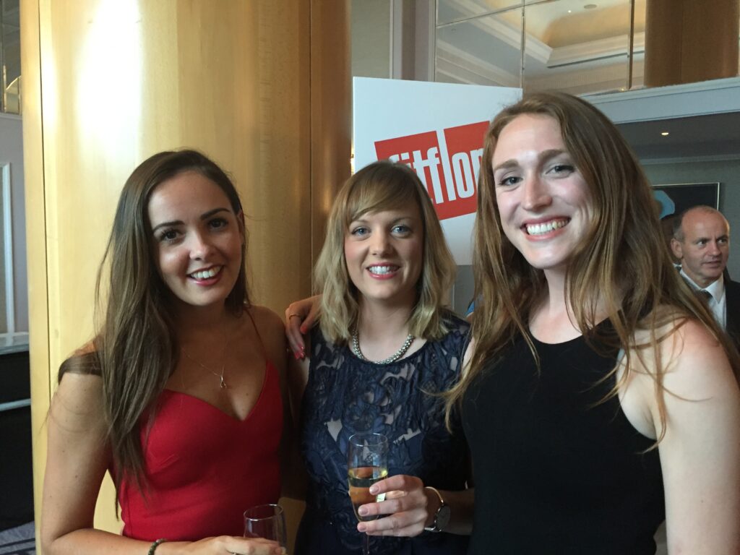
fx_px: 620
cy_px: 278
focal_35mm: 29
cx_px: 370
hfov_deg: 61.7
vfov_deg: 48.2
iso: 320
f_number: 2.2
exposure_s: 1/33
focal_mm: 4.15
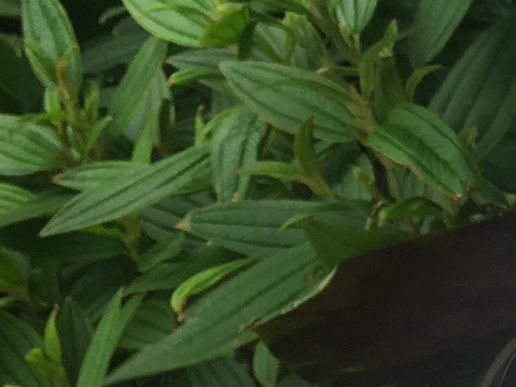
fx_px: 2325
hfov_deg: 10.5
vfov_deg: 9.4
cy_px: -27
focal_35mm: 156
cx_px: 1320
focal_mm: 4.15
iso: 25
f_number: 2.2
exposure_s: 1/100
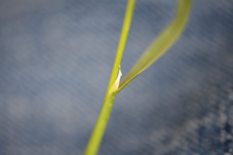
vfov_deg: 10.8
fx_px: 822
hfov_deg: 16.1
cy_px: 78
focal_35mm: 127
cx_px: 116
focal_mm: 85
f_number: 4.2
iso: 800
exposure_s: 1/500
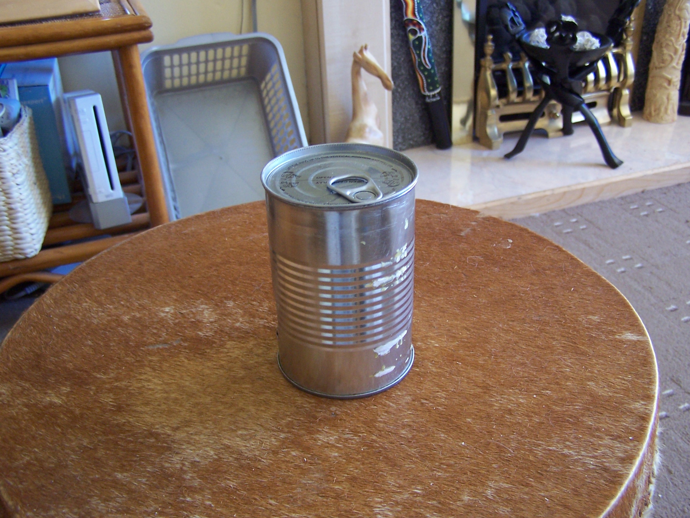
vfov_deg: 37.7
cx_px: 345
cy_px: 259
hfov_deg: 49.0
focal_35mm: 38
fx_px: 757
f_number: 2.8
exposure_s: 1/15
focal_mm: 6.3
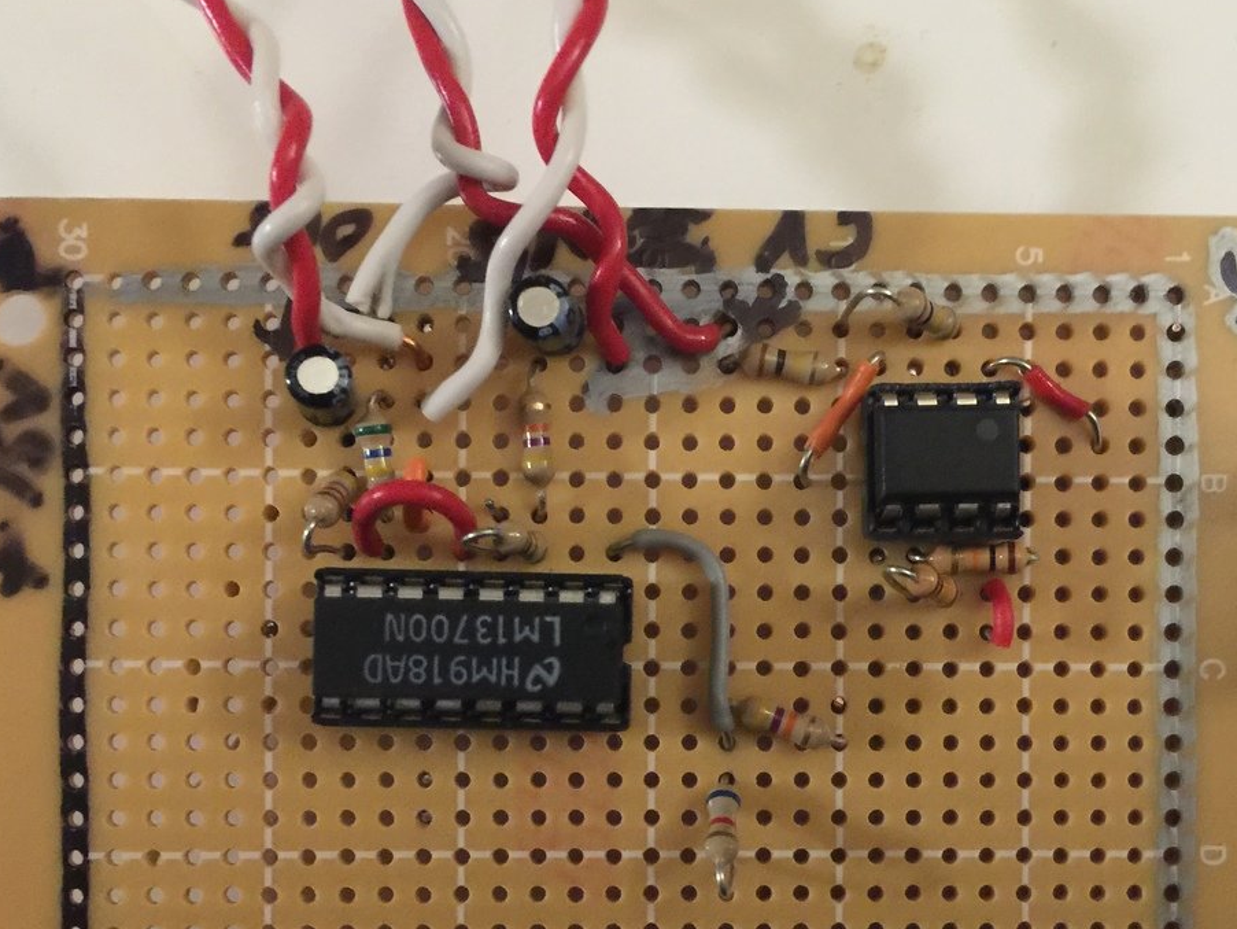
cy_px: 683
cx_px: 727
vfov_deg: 31.7
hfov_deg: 41.9
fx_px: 1608
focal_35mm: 45
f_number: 2.2
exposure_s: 1/4
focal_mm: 4.15
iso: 100
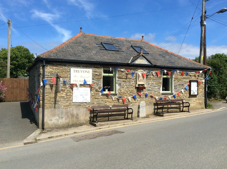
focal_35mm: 32
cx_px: 114
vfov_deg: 44.1
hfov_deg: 56.9
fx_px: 210
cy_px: 84
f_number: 2.4
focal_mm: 3.3
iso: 32
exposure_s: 1/1506
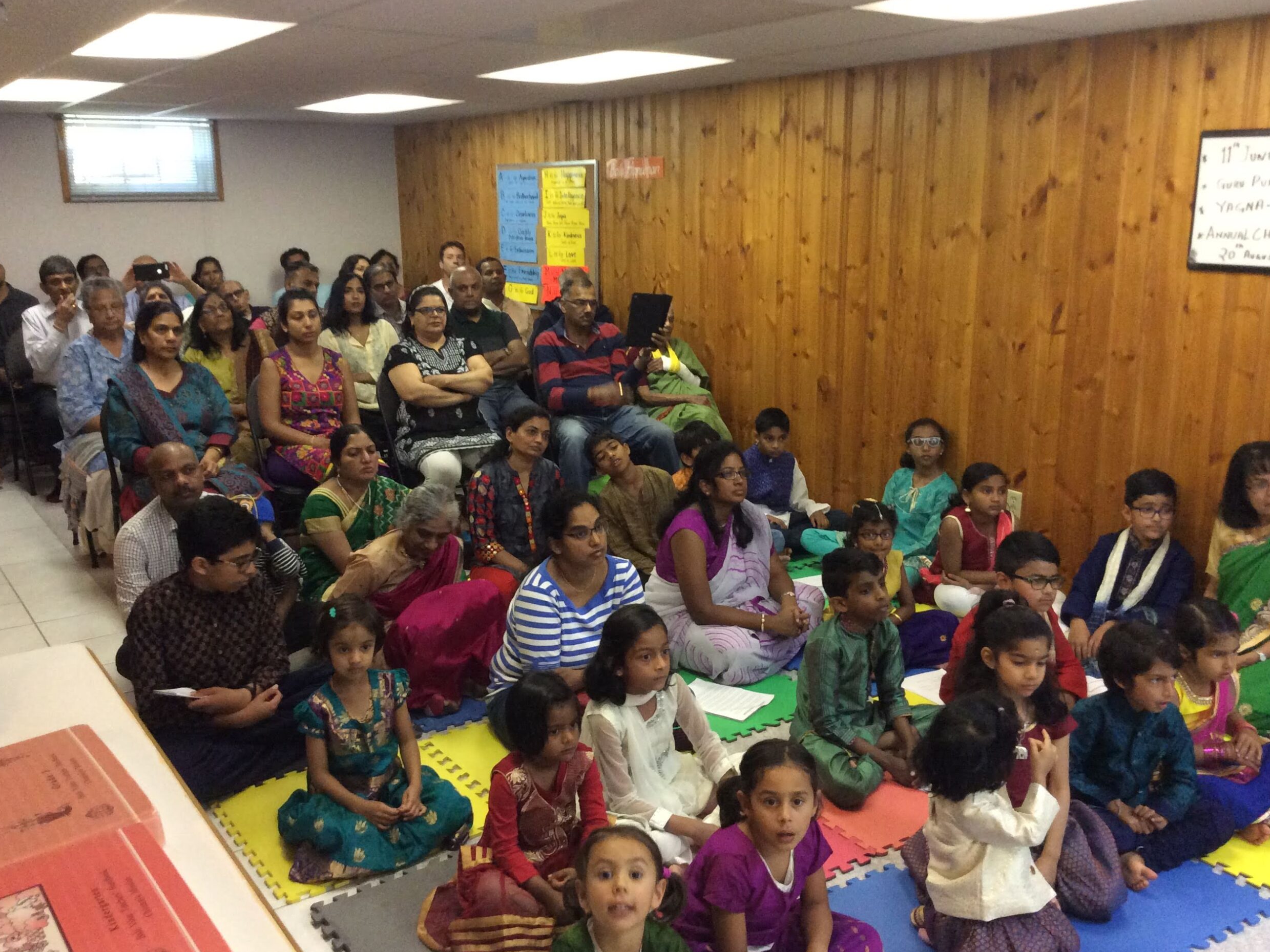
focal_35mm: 33
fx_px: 1211
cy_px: 478
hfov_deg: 55.4
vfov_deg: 42.9
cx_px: 643
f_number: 2.4
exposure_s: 1/24
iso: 250
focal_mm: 3.3
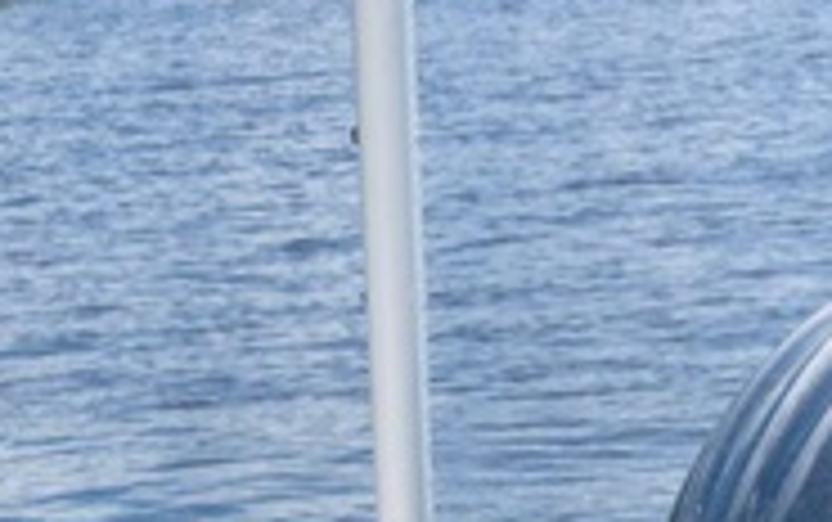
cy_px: 1660
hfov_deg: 17.4
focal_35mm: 119
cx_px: 225
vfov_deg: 8.7
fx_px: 2701
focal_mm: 18
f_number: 7.1
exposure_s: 1/320
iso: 50
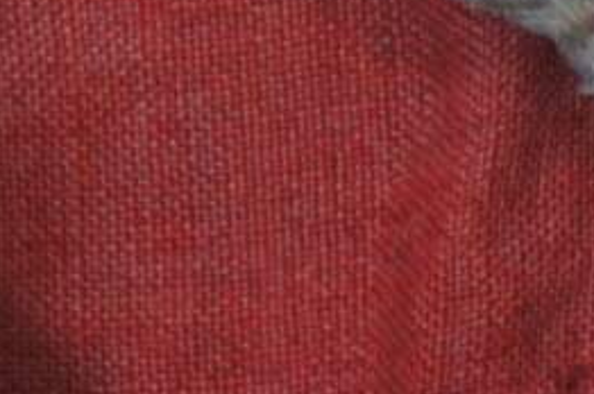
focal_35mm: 412
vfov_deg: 3.3
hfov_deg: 5.0
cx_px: 954
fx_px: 6789
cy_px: -17
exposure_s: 1/40
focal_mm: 36
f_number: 4.5
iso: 1600
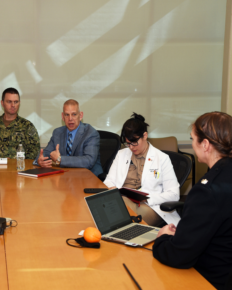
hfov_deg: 23.2
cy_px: 145
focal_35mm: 65
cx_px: 46
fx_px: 558
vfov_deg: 29.1
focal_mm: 46
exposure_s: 1/60
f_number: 5
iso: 250
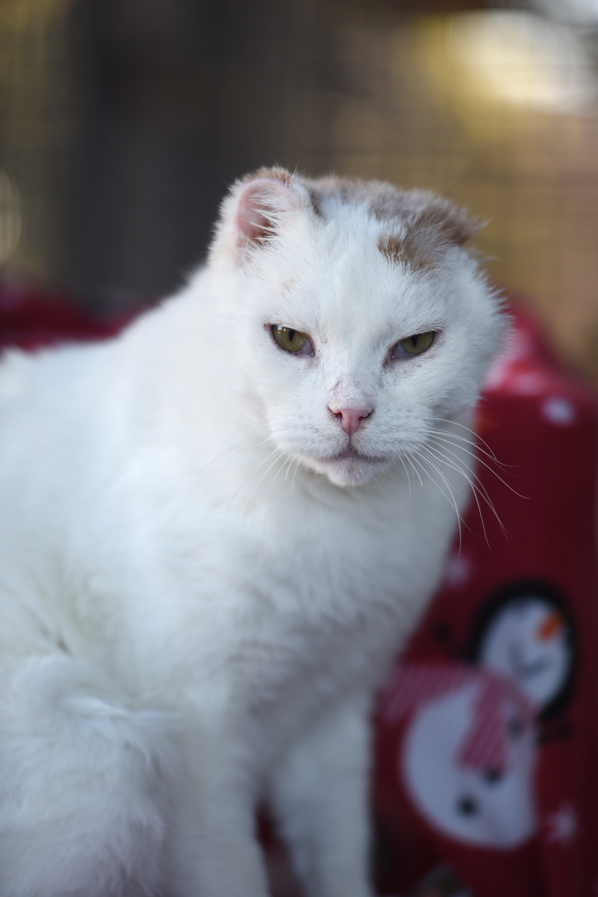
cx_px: 299
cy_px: 448
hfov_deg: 6.9
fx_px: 4979
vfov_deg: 10.3
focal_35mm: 200
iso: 500
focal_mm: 200
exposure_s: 1/640
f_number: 3.2
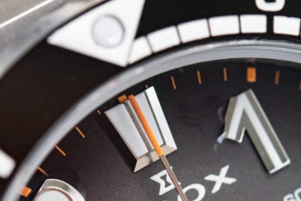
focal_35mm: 237
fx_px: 1982
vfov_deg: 5.8
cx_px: 184
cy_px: 213
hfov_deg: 8.7
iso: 720
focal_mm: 60
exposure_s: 1/125
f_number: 5.6
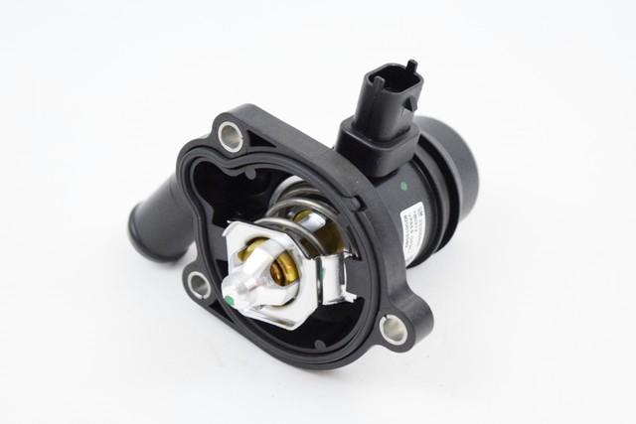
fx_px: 1458
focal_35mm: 82
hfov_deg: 24.6
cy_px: 212
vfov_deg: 16.6
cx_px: 318
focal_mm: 55
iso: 4000
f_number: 5.6
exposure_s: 1/60
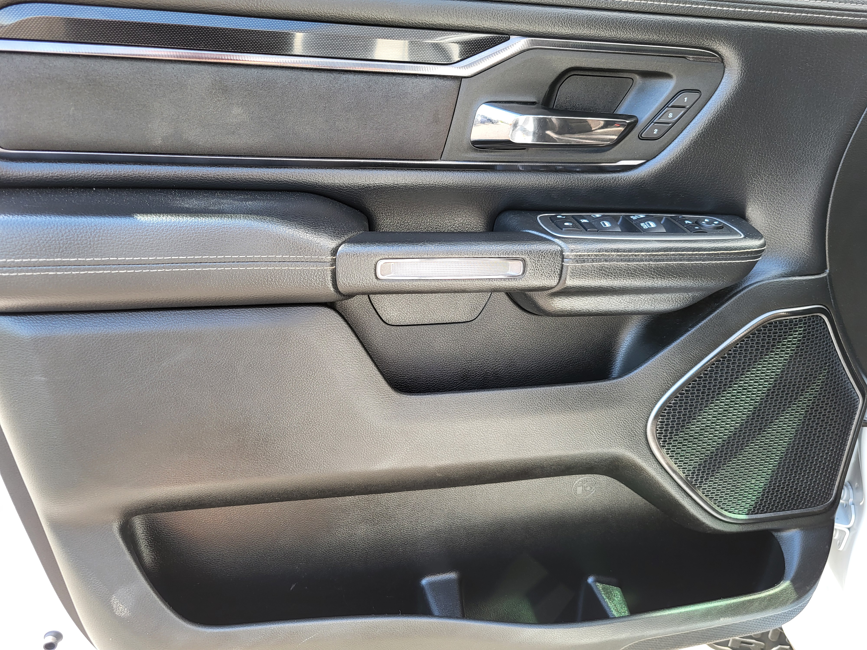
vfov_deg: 53.1
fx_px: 651
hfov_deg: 67.3
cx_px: 434
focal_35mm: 26
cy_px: 325
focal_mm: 5.4
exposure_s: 1/100
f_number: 1.8
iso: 64
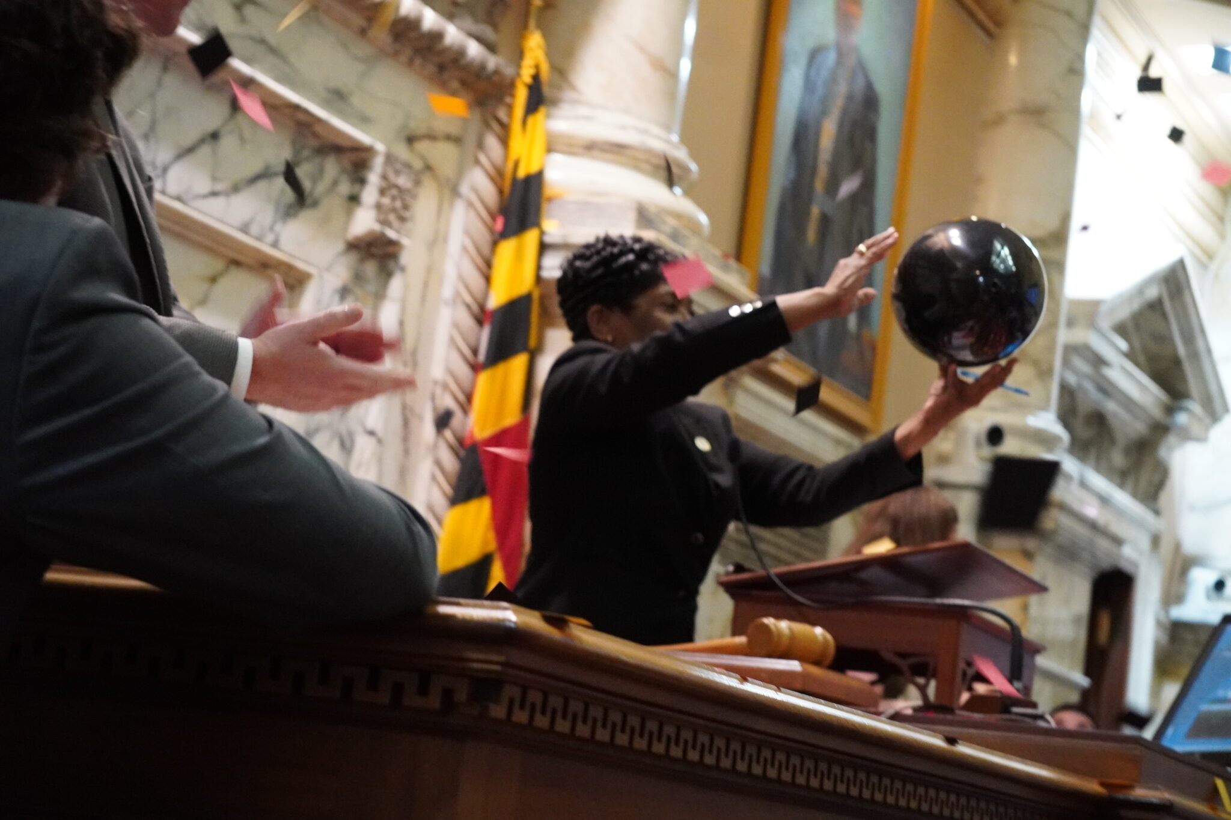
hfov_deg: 24.6
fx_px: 2821
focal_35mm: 82
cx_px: 616
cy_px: 410
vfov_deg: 16.6
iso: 6400
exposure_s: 1/80
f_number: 4.5
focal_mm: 55
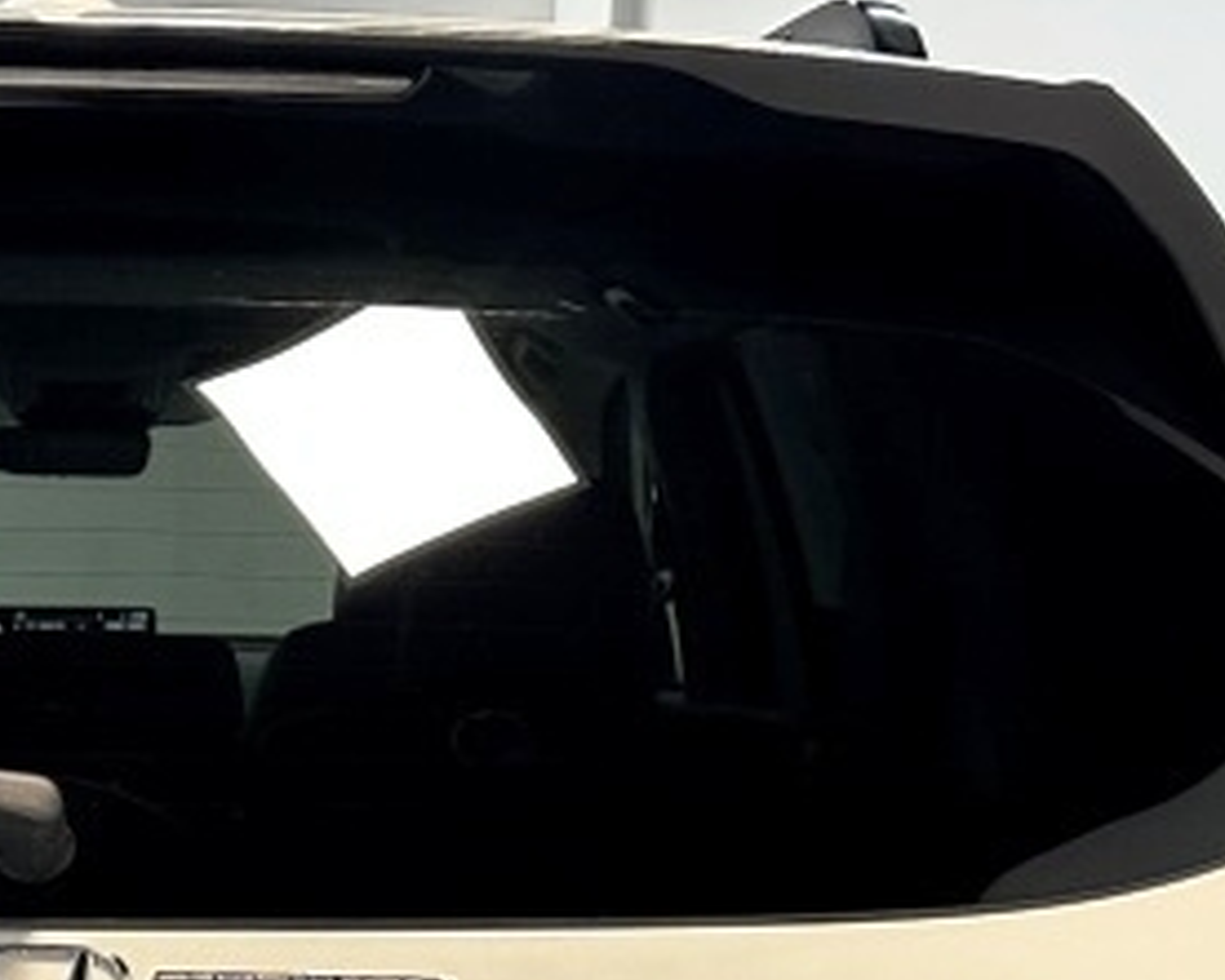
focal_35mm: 87
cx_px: 102
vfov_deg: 16.3
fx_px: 3155
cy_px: 1406
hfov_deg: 21.4
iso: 320
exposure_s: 1/60
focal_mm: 6.86
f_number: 1.78
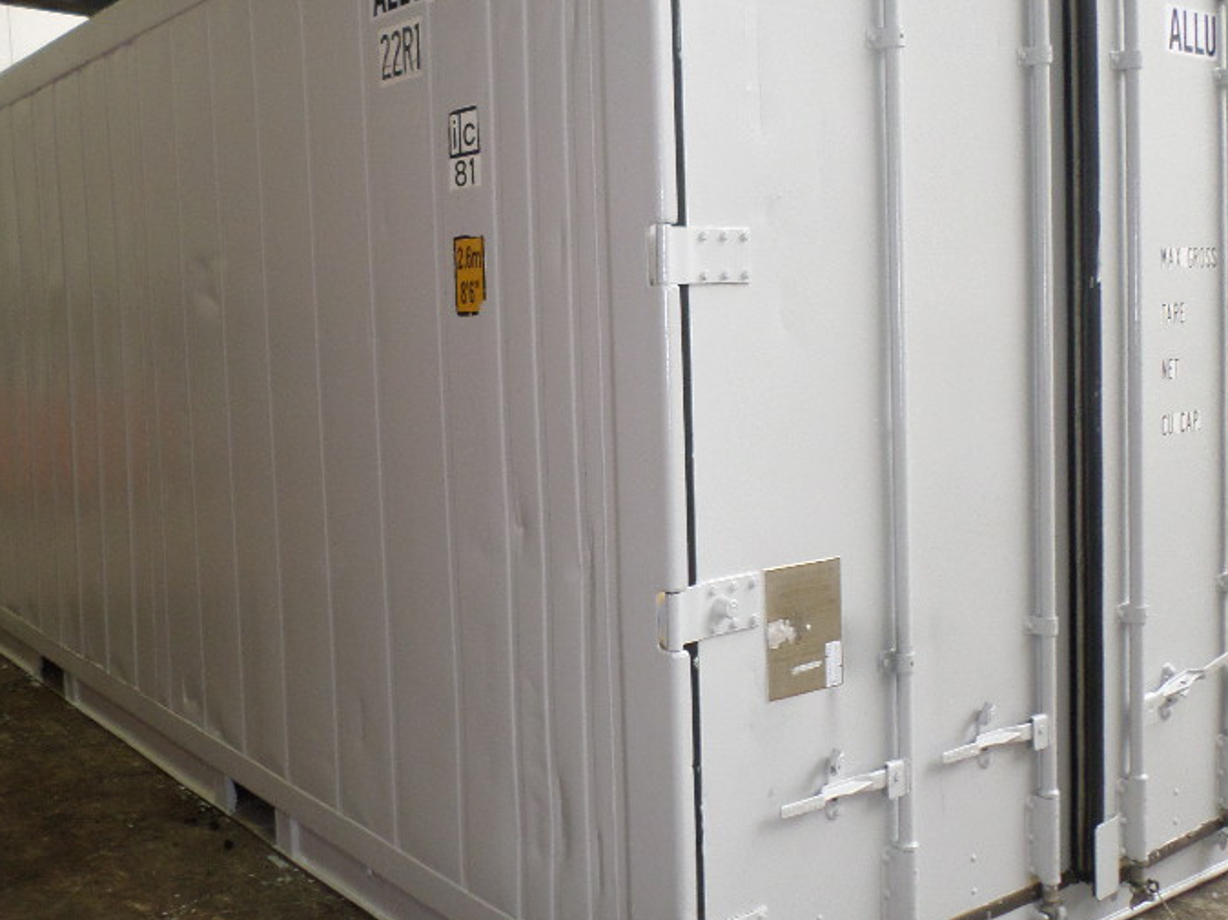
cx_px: 548
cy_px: 390
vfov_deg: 37.6
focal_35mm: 38
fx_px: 1348
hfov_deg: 48.9
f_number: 2.5
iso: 120
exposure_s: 1/30
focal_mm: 4.5
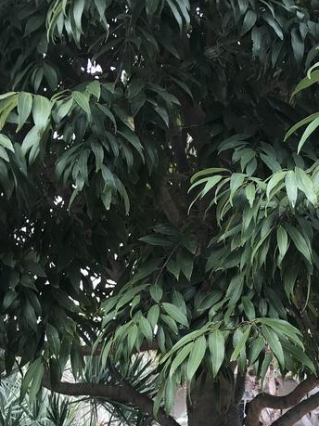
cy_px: 333
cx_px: 236
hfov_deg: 23.8
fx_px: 750
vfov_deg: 31.0
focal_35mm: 61
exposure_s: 1/221
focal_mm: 4
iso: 20
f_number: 1.8
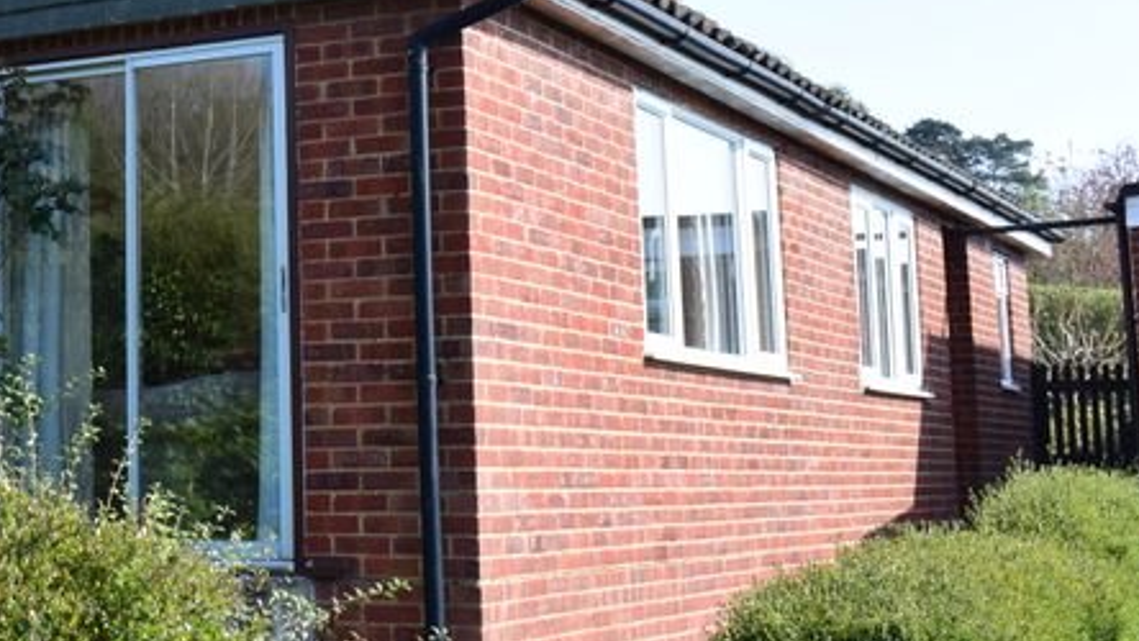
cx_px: 0
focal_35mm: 72
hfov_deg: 27.6
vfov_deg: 16.6
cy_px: 96
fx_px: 2179
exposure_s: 1/250
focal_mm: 21
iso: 400
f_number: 10
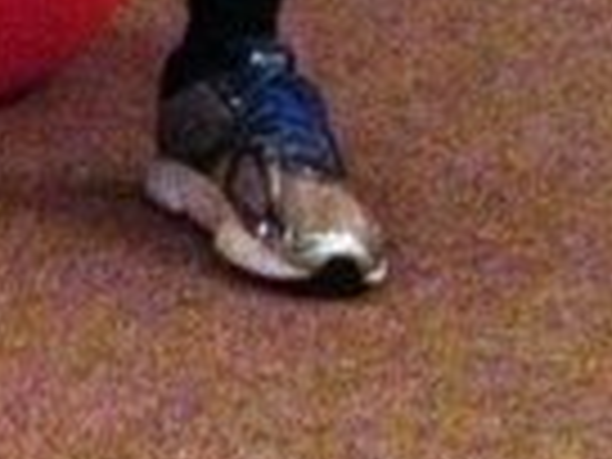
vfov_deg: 8.9
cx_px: -171
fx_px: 2740
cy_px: -518
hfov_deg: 12.4
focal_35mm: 155
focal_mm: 4.12
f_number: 2.4
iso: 800
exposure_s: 1/15
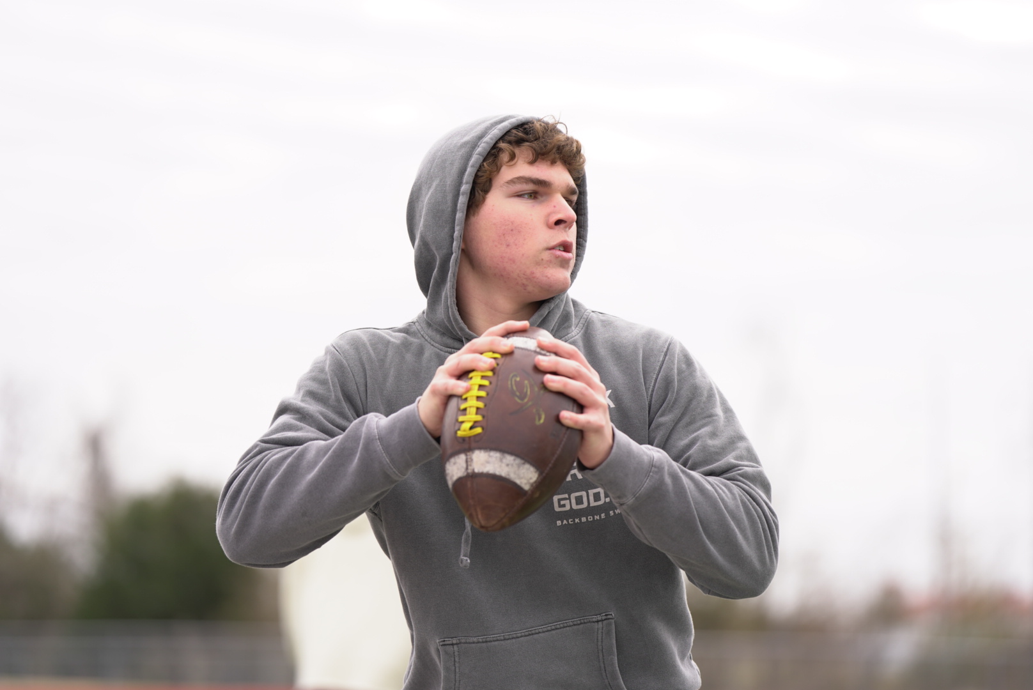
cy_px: 345
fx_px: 3704
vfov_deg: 10.6
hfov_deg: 15.9
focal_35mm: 129
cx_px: 516
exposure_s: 1/1250
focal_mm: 129
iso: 160
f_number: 2.8
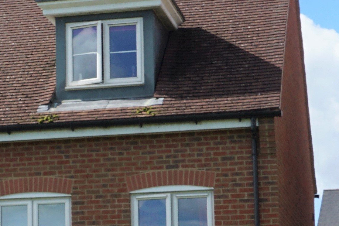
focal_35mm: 129
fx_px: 1215
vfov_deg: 10.6
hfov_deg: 15.7
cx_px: 53
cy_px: 172
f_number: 9
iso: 100
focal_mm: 16
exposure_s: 1/160
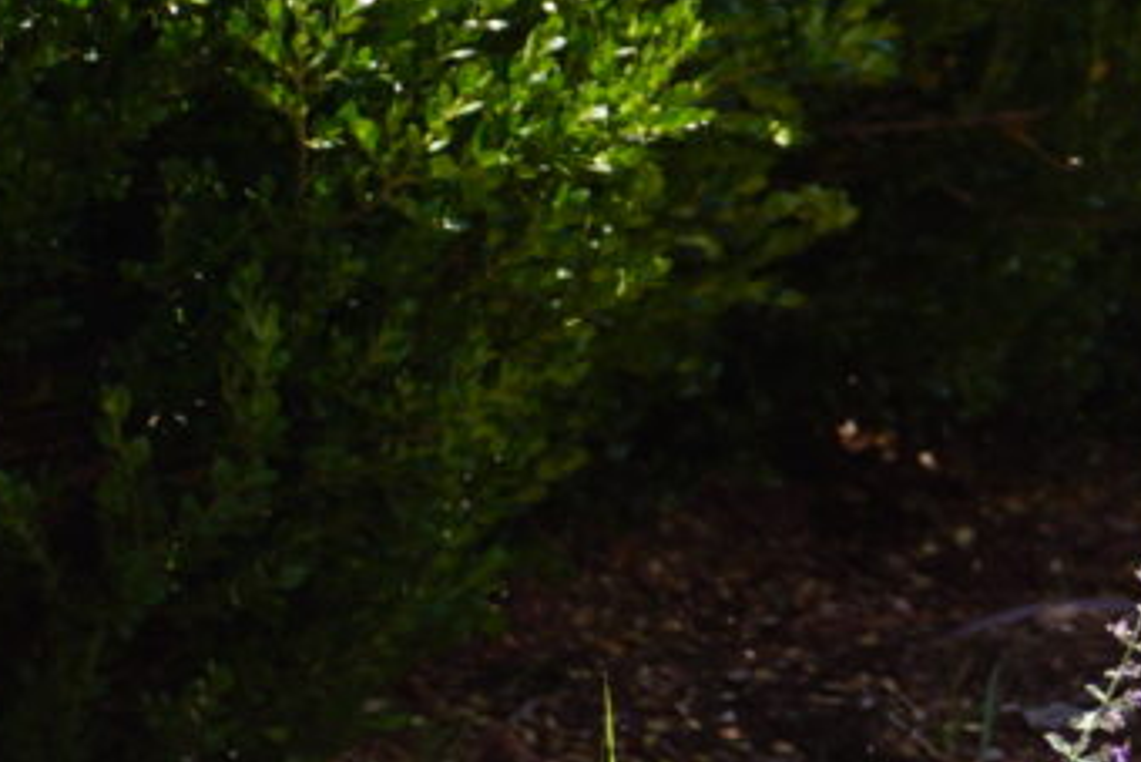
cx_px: 2312
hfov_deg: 2.0
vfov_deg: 1.4
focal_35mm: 1015
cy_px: -685
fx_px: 32182
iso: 100
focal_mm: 150
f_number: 5
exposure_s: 1/250
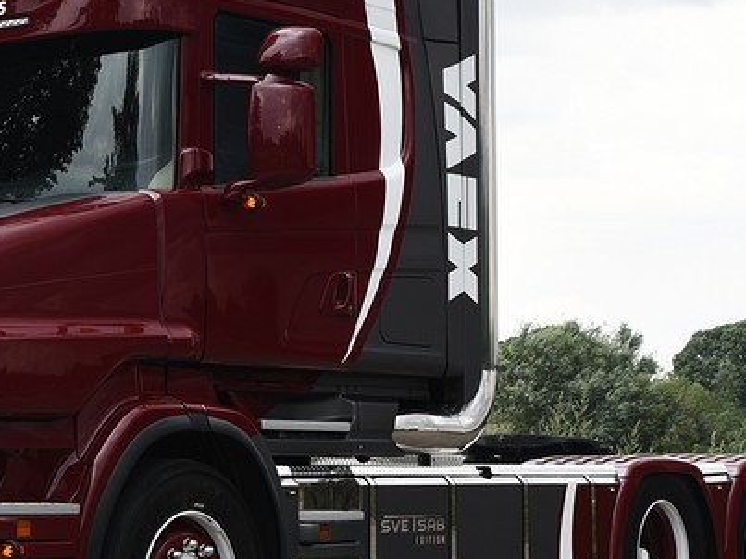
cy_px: 218
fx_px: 2219
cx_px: 174
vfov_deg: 14.3
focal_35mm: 103
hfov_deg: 18.9
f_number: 10
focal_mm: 48
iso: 400
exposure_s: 1/80
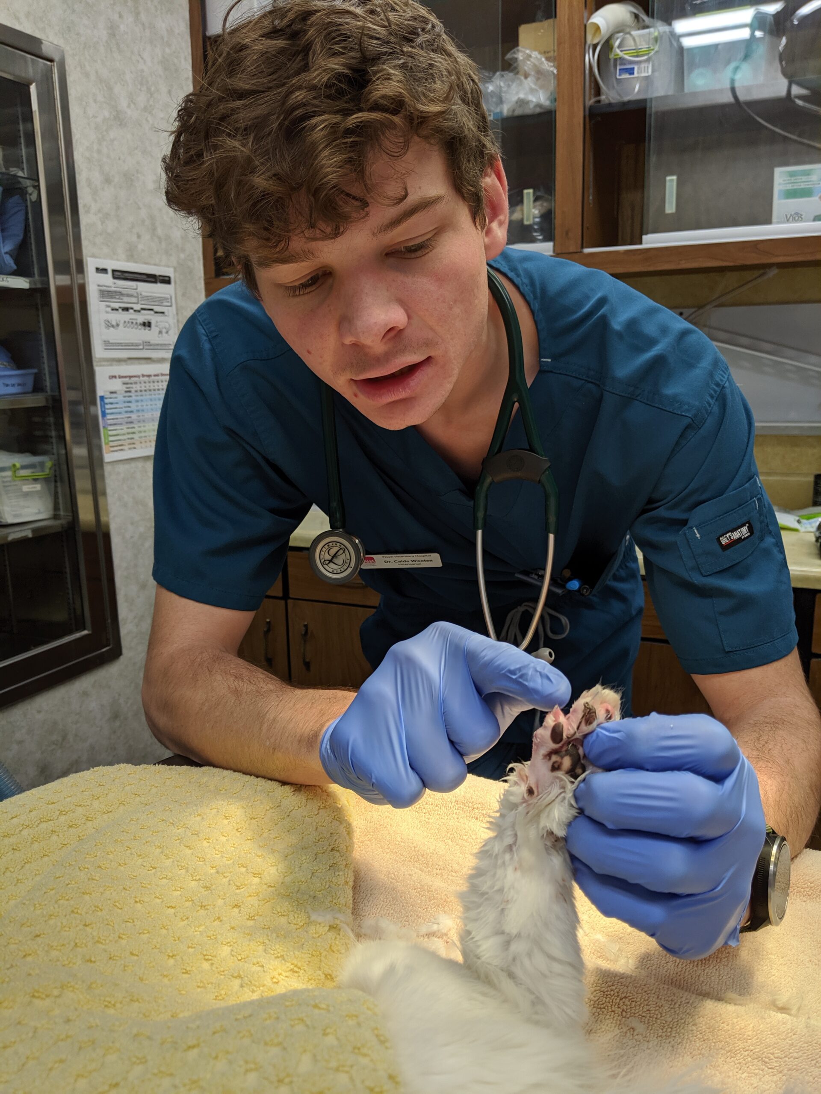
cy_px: 547
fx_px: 854
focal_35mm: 27
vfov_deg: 65.3
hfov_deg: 51.4
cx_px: 410
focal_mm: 4.44
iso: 51
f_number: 1.8
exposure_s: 1/120
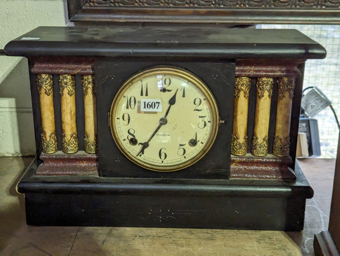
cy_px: 128
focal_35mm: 48
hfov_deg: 39.6
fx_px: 472
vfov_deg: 30.3
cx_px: 170
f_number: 1.85
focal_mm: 6.81
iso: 241
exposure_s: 1/133
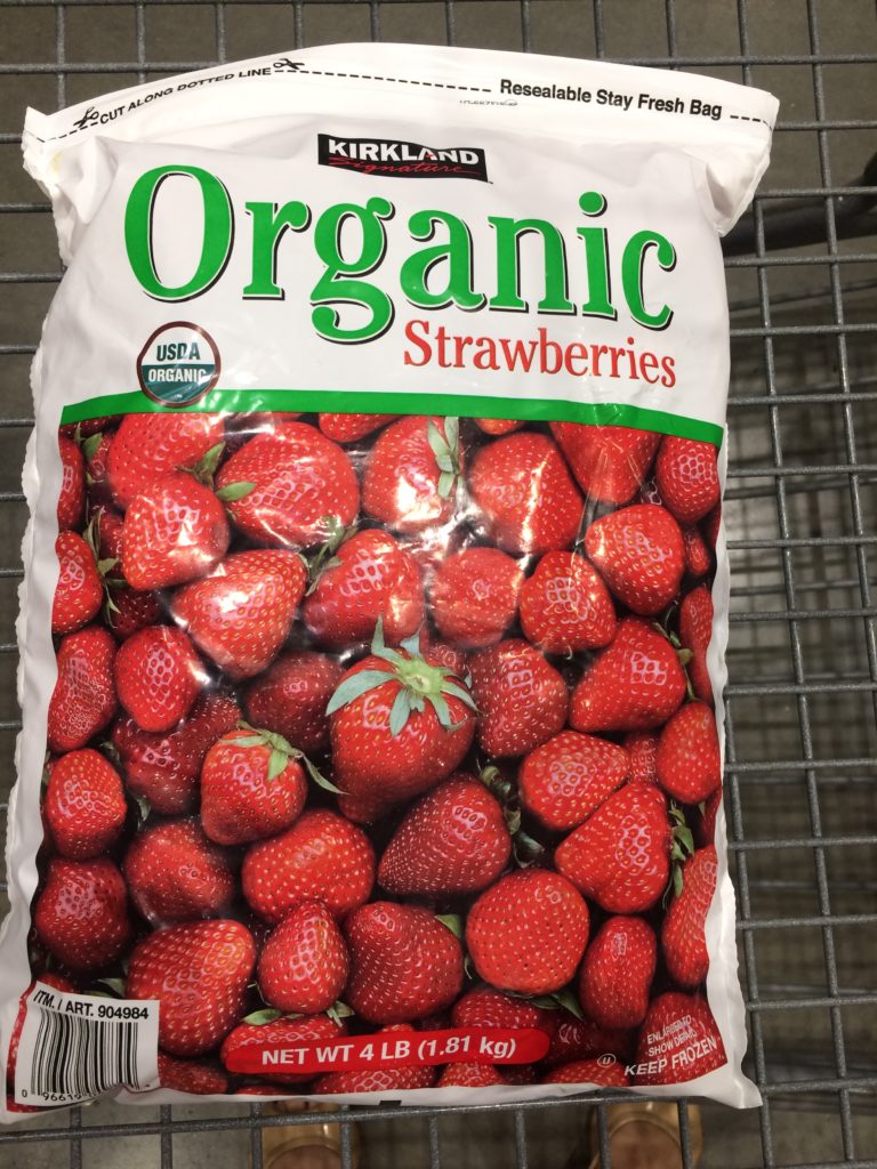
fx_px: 980
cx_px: 438
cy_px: 584
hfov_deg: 48.2
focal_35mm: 29
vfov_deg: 61.7
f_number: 2.2
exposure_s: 1/30
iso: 50
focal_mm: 4.15
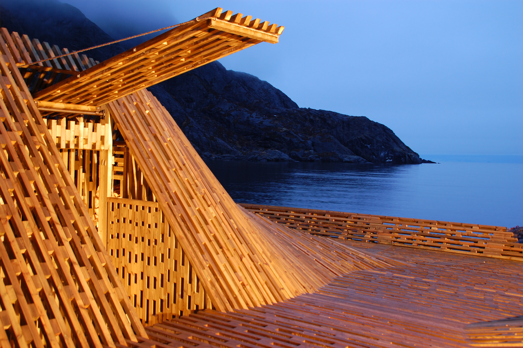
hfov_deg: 51.3
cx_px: 262
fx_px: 544
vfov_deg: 35.4
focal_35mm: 38
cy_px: 174
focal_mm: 25
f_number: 5.6
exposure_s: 1.6
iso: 200
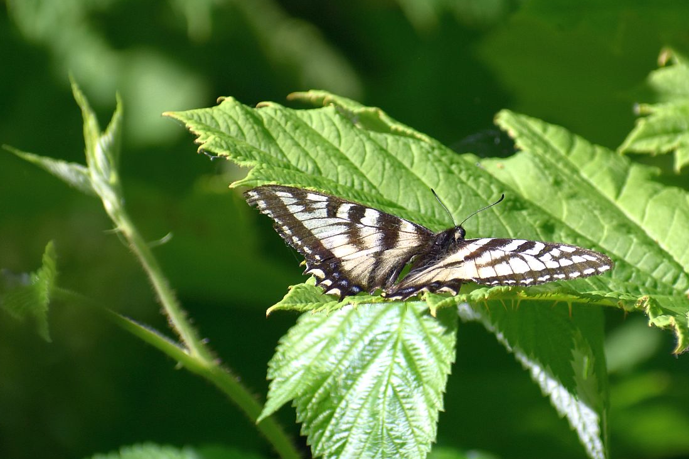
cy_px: 257
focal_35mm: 787
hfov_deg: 2.6
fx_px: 15061
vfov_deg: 1.7
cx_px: 457
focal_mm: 300
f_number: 6.3
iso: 400
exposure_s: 1/1250
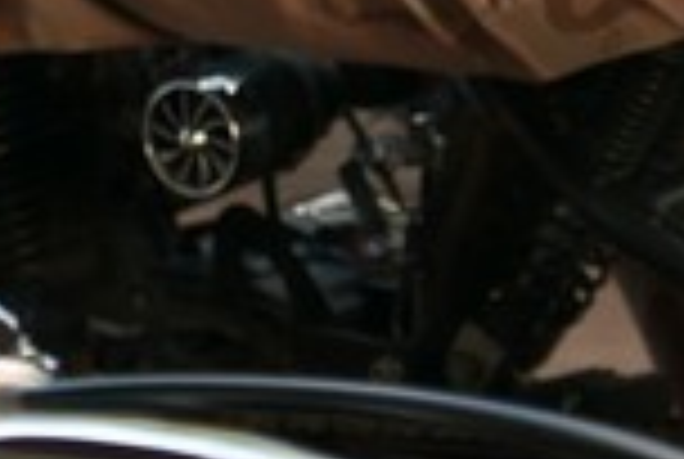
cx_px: 441
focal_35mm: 485
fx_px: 9233
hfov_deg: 4.2
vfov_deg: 2.8
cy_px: -268
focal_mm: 32.6
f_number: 3.2
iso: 200
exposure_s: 1/125
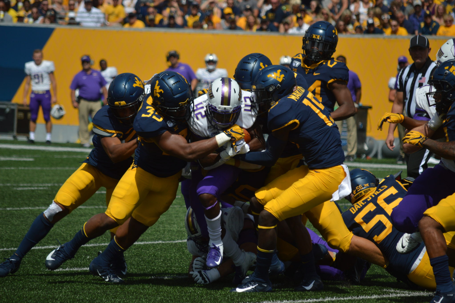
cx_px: 228
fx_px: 3599
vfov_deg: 4.8
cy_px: 152
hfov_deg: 7.2
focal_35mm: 285
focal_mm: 190
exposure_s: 1/2000
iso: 200
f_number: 5.6
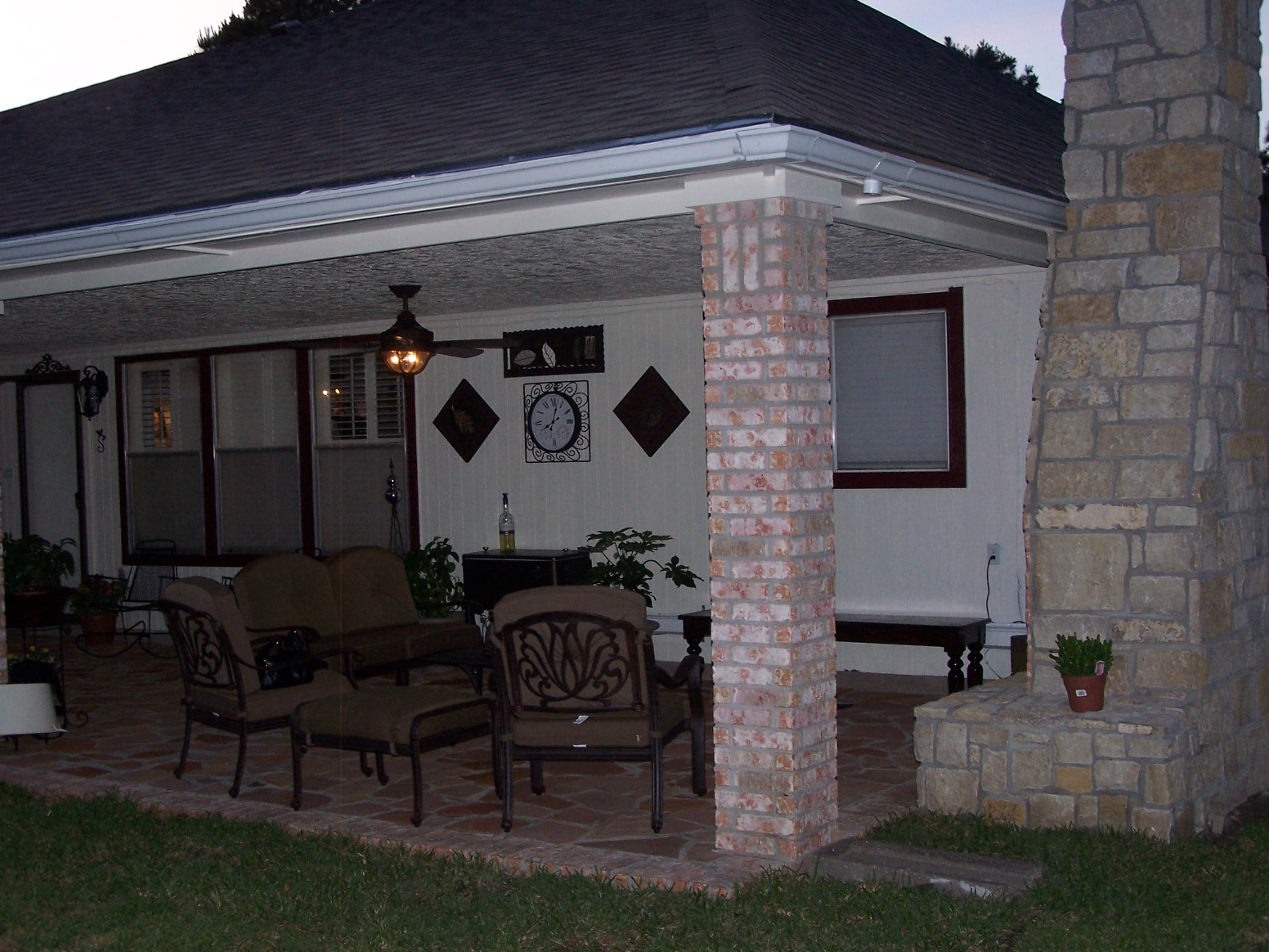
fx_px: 1870
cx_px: 634
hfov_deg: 37.5
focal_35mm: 51
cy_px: 476
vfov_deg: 28.6
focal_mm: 8.5
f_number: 3
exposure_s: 1/60
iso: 140
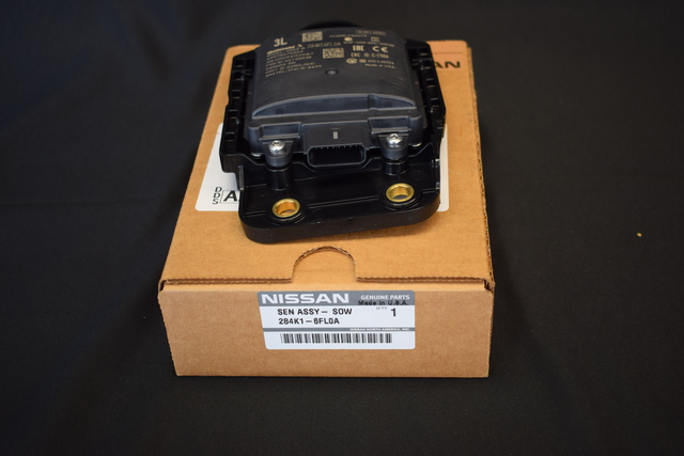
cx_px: 342
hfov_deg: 41.1
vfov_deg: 28.1
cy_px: 228
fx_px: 912
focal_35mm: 48
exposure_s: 1/80
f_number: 4.5
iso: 400
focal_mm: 32
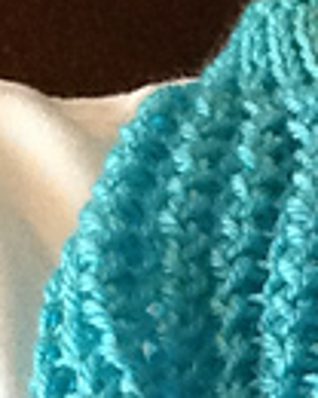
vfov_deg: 13.5
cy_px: 674
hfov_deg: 11.0
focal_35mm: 131
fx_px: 1541
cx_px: 564
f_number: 2.4
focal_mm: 2.18
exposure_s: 1/15
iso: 250
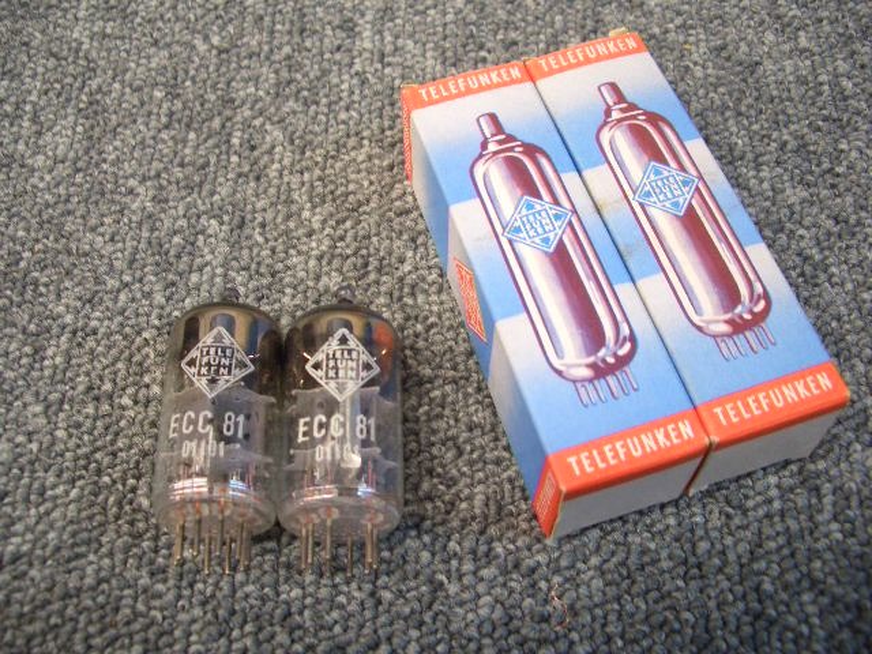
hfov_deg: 52.6
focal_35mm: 35
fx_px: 882
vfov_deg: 40.7
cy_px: 327
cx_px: 436
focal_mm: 5.8
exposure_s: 1/13
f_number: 2.6
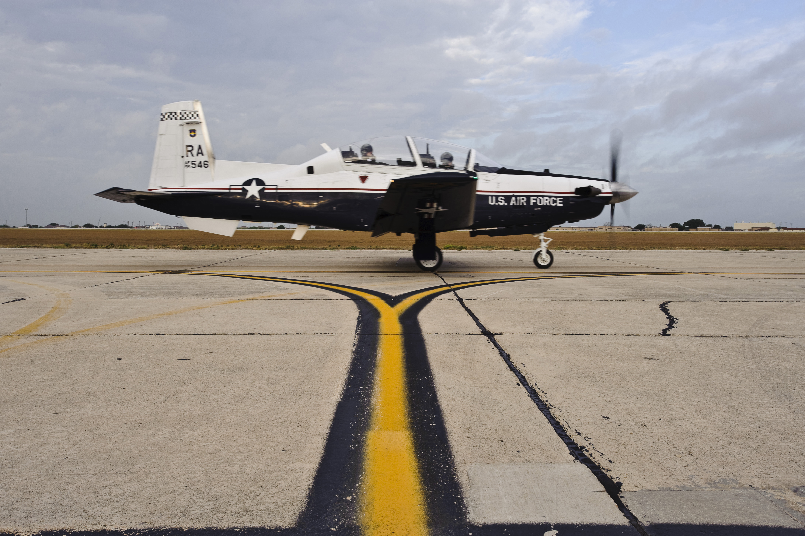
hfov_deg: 54.5
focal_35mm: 35
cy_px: 268
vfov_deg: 37.8
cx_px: 402
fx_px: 782
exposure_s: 1/125
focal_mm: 35
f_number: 13
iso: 400
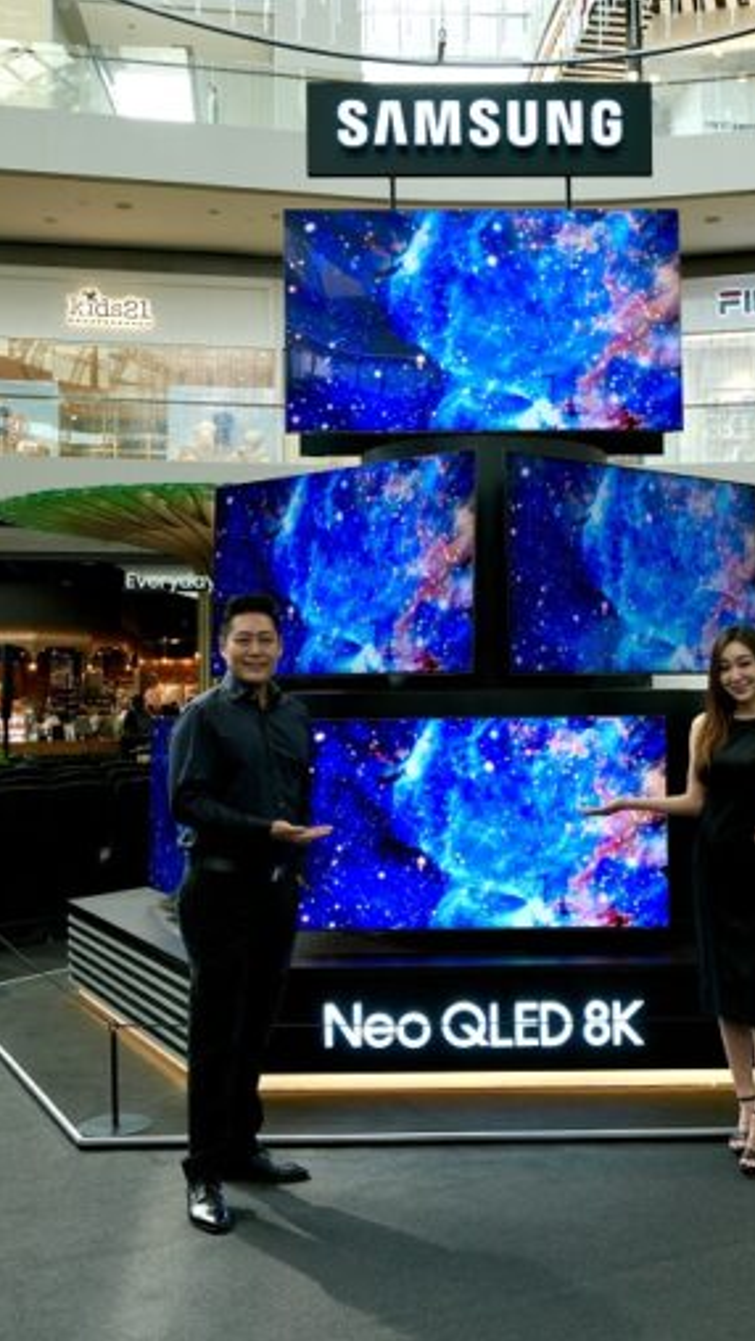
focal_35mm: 38
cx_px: 502
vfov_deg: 52.8
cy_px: 673
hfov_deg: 31.0
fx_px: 1352
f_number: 7.1
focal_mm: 24
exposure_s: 1/125
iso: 400
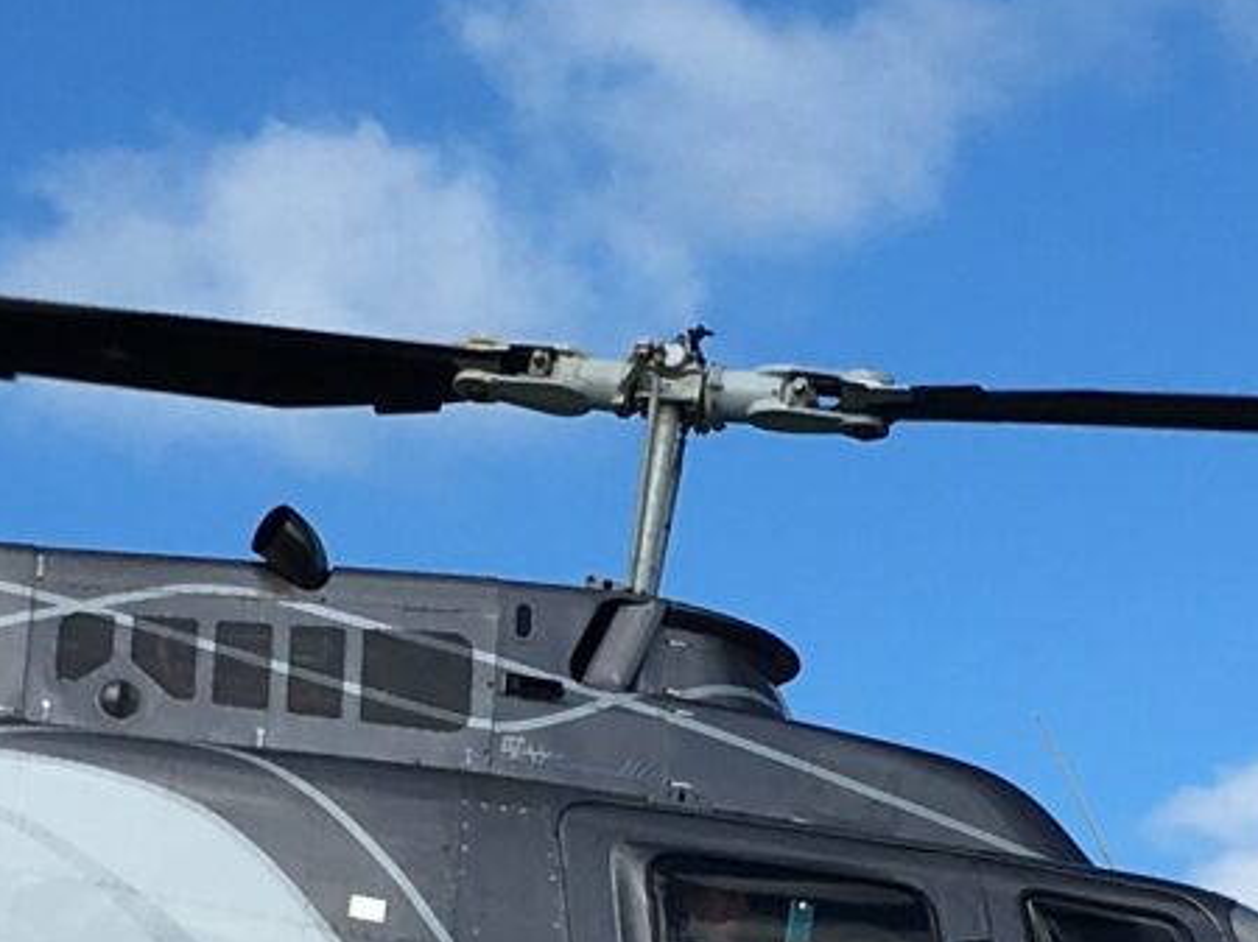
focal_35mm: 165
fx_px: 5993
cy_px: 730
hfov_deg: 12.0
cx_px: 436
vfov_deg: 9.0
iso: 25
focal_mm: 4.15
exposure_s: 1/1637
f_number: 2.2
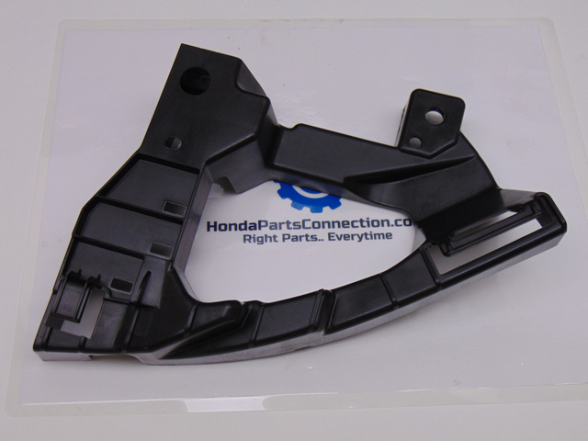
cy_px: 220
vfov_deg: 34.3
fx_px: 713
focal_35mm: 42
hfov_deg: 44.8
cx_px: 294
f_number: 3.3
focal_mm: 7.6
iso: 80
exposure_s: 1/160
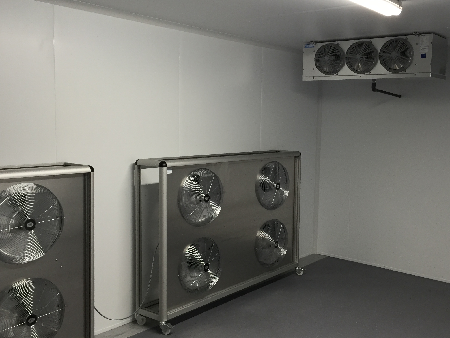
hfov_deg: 48.6
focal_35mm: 38
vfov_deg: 37.7
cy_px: 170
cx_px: 272
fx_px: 494
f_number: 2.2
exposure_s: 1/33
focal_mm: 4.15
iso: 50
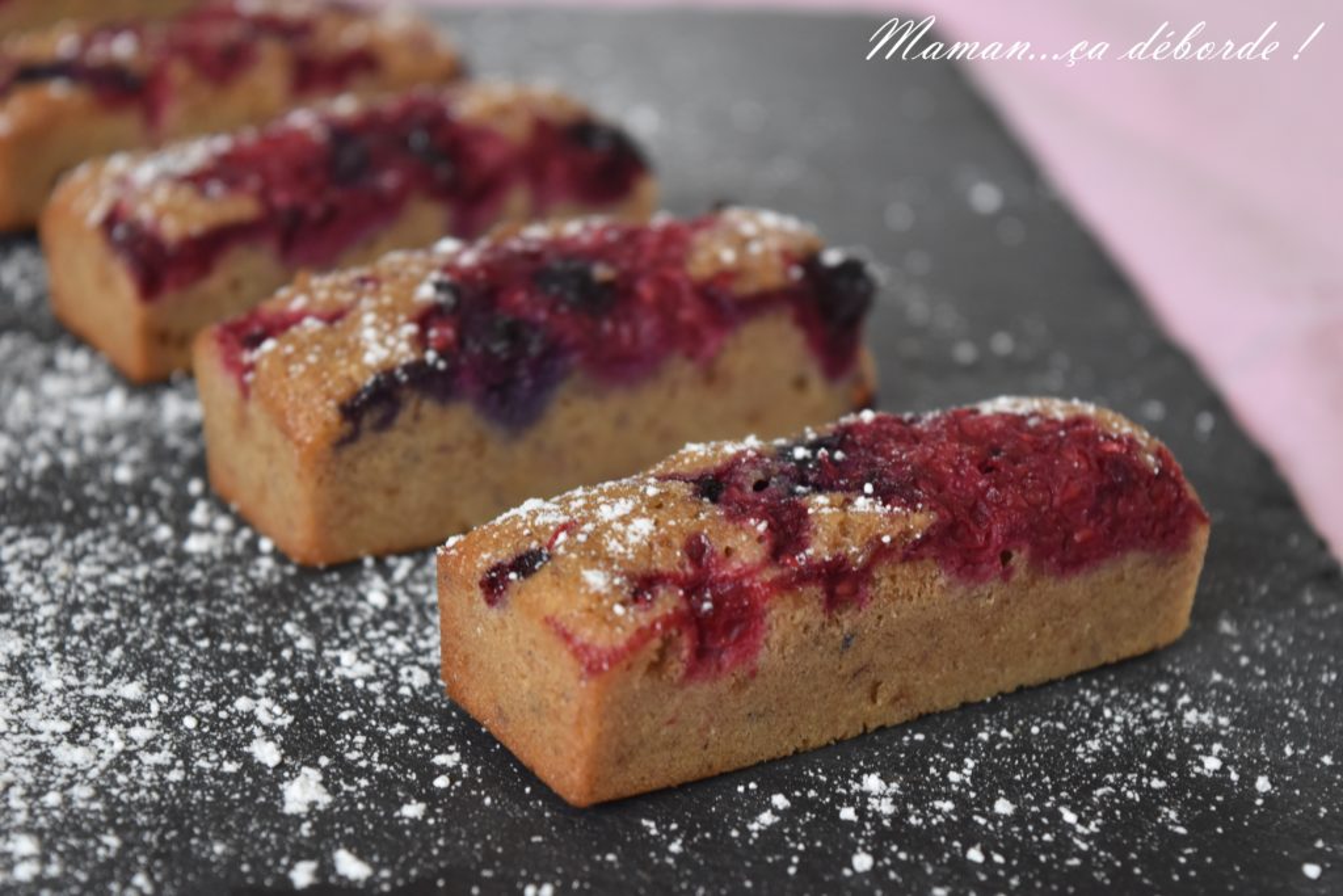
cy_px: 448
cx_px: 672
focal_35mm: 82
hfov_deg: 24.6
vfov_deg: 16.6
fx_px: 3078
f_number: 5.6
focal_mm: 55
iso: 800
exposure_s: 1/60
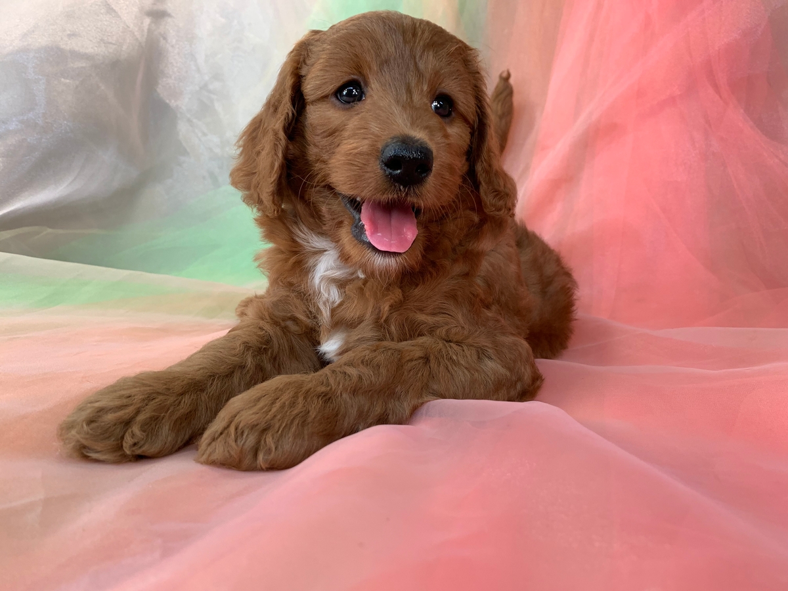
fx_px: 592
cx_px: 394
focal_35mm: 26
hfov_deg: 67.3
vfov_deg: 53.1
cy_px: 296
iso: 50
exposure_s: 1/120
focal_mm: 4.25
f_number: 1.8
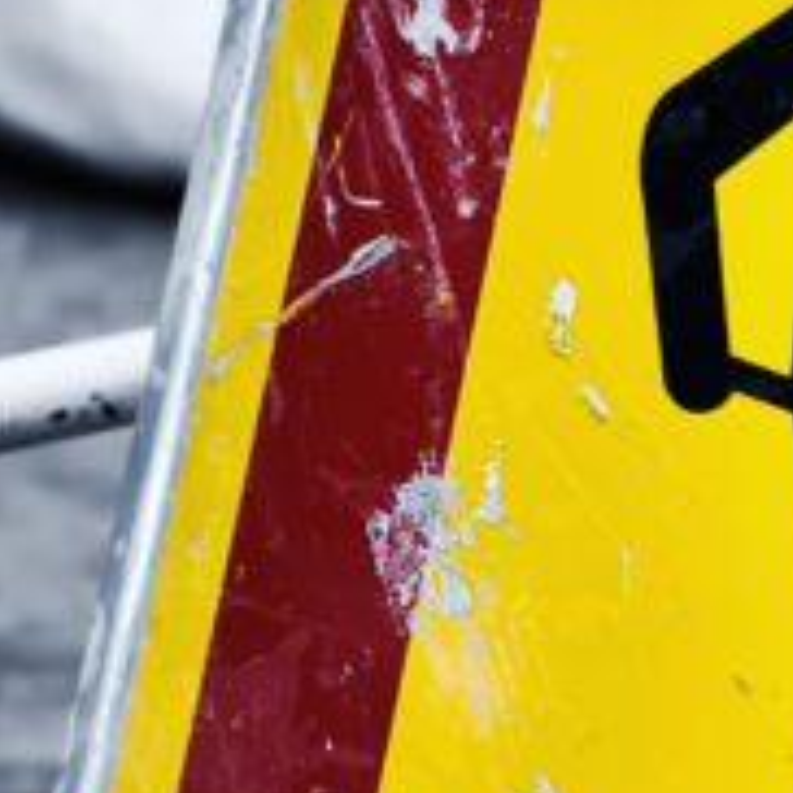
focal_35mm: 456
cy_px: 359
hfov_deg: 3.8
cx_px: 1386
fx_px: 11813
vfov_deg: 3.8
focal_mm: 85
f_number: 3.5
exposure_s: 1/200
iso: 125
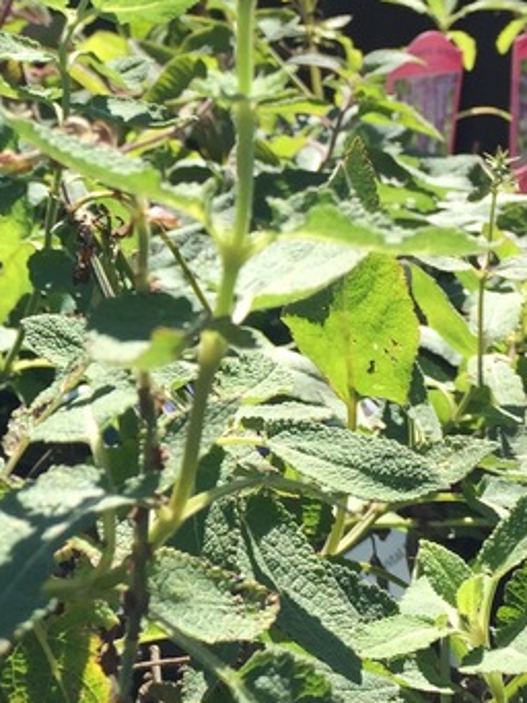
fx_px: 1765
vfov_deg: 22.5
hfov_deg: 16.4
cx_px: -78
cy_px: 299
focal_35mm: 87
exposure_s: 1/1163
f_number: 2.2
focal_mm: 4.15
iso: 32
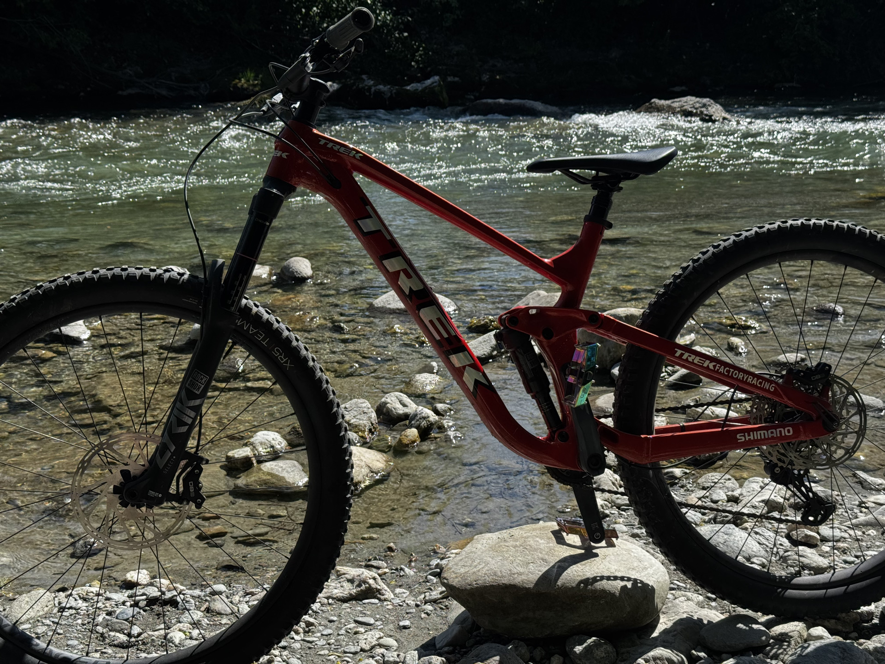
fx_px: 1227
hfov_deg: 39.7
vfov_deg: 30.3
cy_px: 332
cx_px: 442
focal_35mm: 48
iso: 64
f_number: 1.78
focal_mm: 6.76
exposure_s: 1/2415
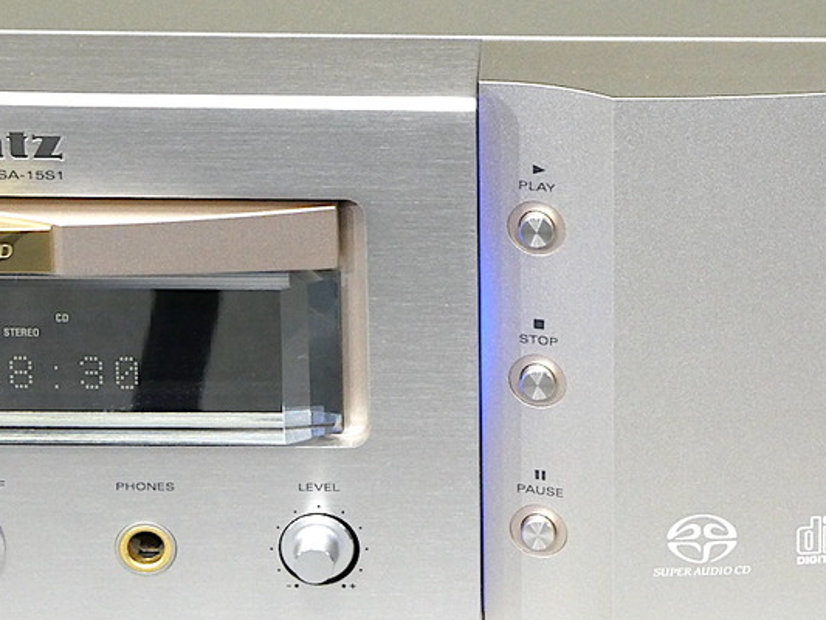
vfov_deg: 6.1
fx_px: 5800
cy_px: 343
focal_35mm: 243
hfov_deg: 8.1
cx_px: 491
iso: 400
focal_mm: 24.2
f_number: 6.3
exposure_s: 1/8
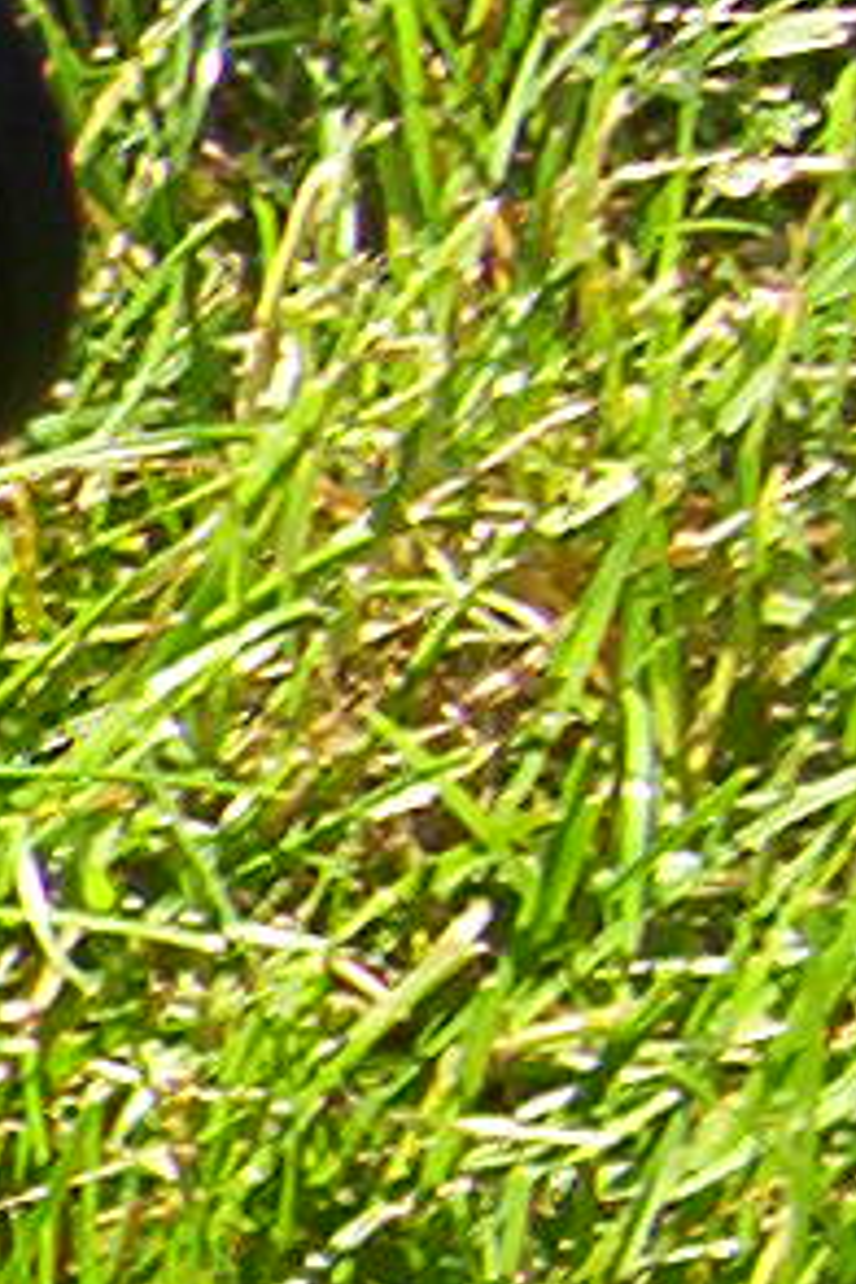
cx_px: -2686
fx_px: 7418
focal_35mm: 208
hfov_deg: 5.6
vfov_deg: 9.8
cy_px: 1306
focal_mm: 5.54
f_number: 2.76
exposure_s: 1/595
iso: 100
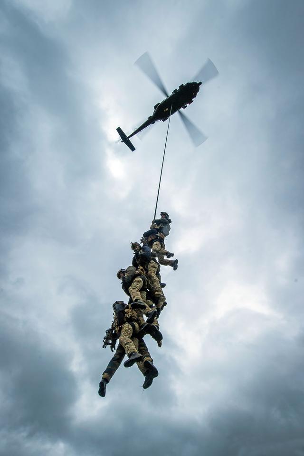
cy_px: 228
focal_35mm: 14
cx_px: 152
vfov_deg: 104.3
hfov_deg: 81.2
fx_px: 177
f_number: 11
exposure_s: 1/80
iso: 200
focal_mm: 14
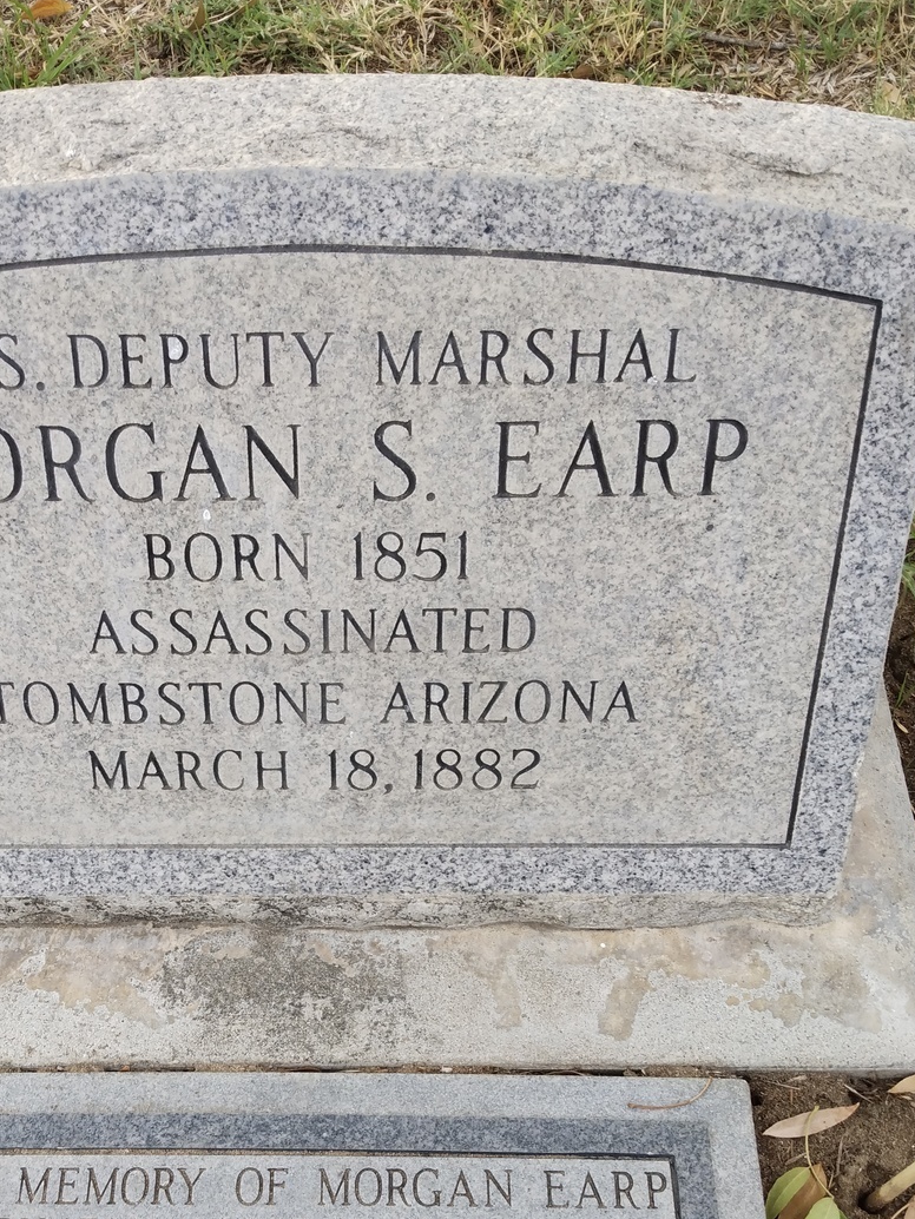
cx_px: 343
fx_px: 1022
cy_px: 828
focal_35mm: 29
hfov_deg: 47.8
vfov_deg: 60.0
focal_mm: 3.54
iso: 139
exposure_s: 1/120
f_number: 2
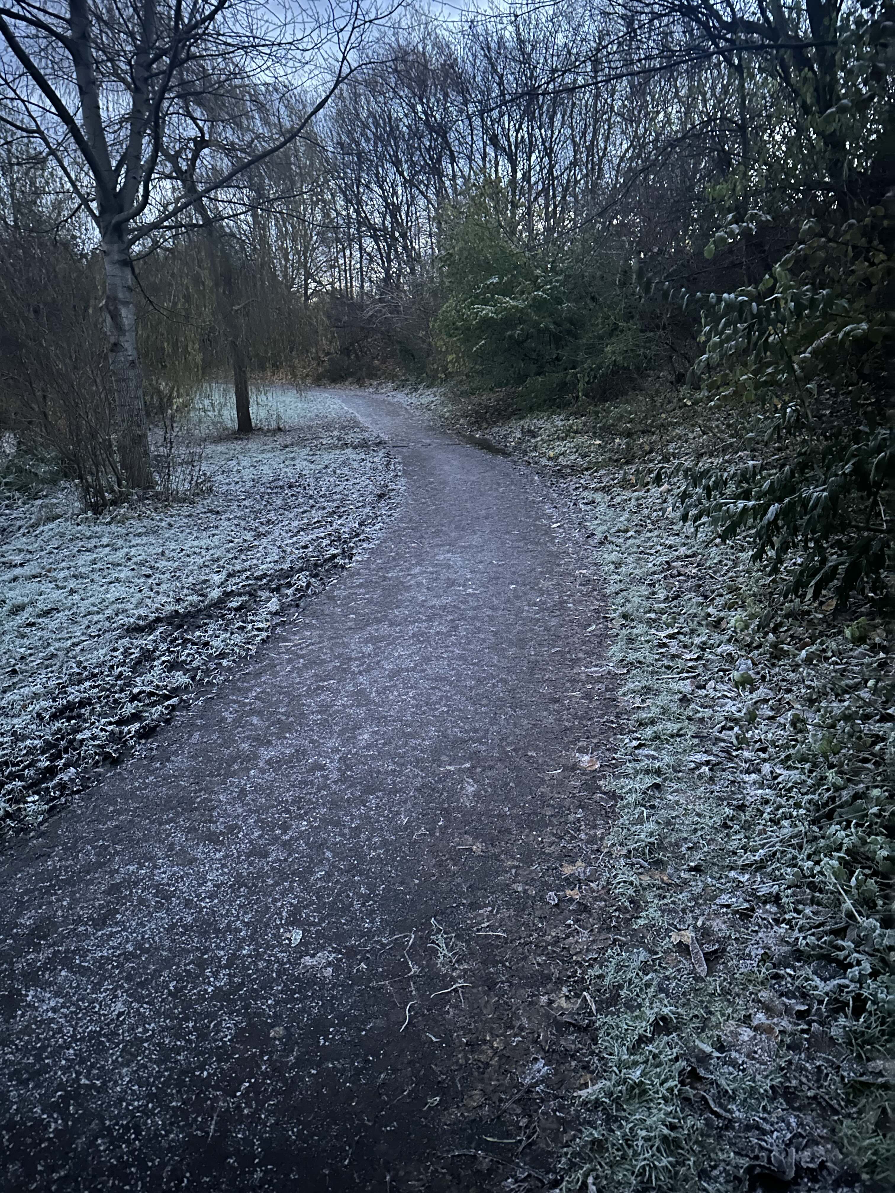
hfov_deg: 56.8
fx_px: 827
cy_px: 596
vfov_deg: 71.6
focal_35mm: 24
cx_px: 448
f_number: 1.78
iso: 2000
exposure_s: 1/5
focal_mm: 6.86
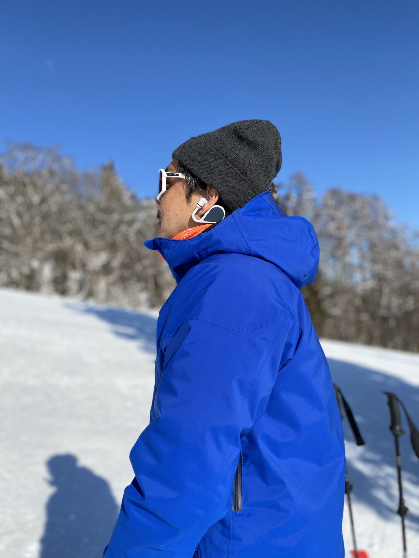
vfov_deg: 67.3
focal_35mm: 26
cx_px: 210
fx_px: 420
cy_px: 279
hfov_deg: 53.1
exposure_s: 1/3731
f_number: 1.8
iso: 32
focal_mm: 4.25
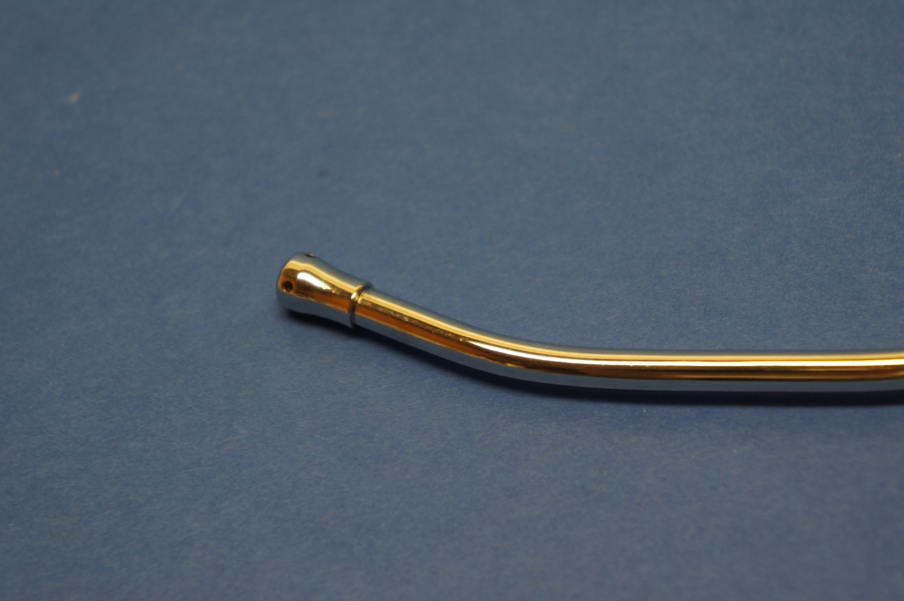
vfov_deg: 16.5
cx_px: 452
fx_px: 2070
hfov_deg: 24.6
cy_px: 300
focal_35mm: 82
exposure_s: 1/25
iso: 200
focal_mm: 55
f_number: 5.6
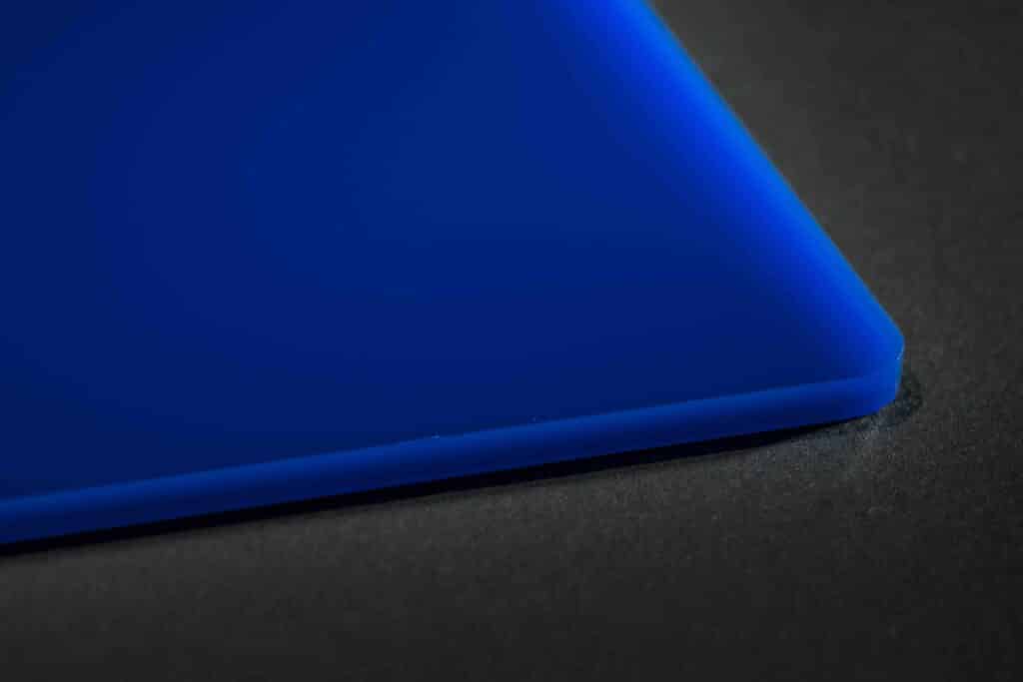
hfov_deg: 22.6
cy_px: 341
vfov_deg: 15.2
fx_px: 2558
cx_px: 512
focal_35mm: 90
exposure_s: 1/200
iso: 100
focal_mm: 90
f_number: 11
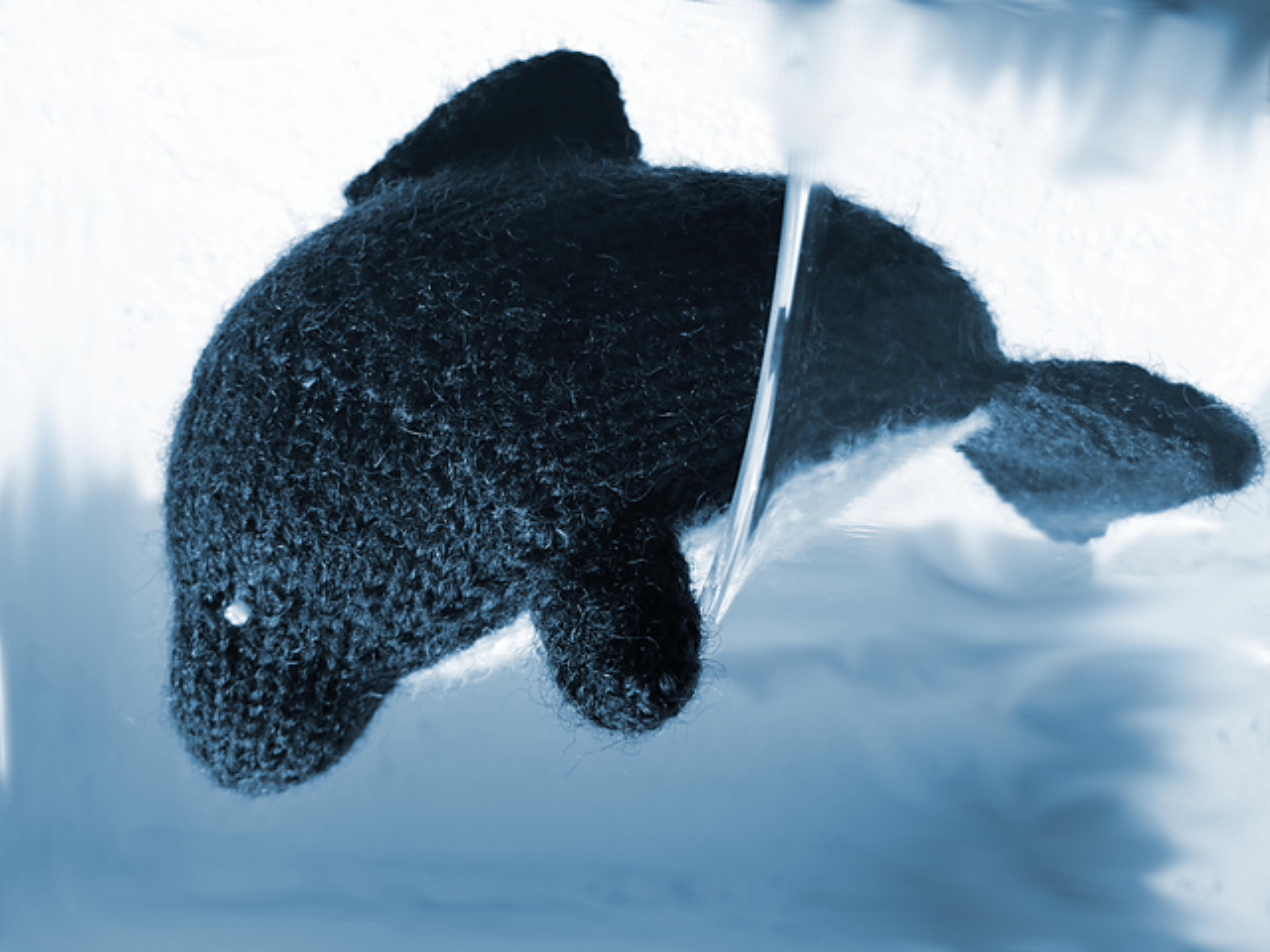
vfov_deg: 36.0
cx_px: 635
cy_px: 476
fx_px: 1468
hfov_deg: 46.8
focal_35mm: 40
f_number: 3.8
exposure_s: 1/200
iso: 80
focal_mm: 7.1
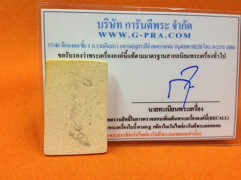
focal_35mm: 35
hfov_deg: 52.7
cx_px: 120
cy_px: 90
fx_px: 243
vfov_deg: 40.6
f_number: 2.4
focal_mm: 4.28
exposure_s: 1/20
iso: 80
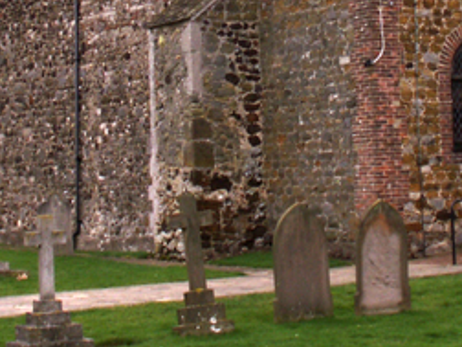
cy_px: -66
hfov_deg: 17.7
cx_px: 299
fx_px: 1481
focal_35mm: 111
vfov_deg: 13.0
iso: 50
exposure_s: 1/80
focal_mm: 5.86
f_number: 4.5
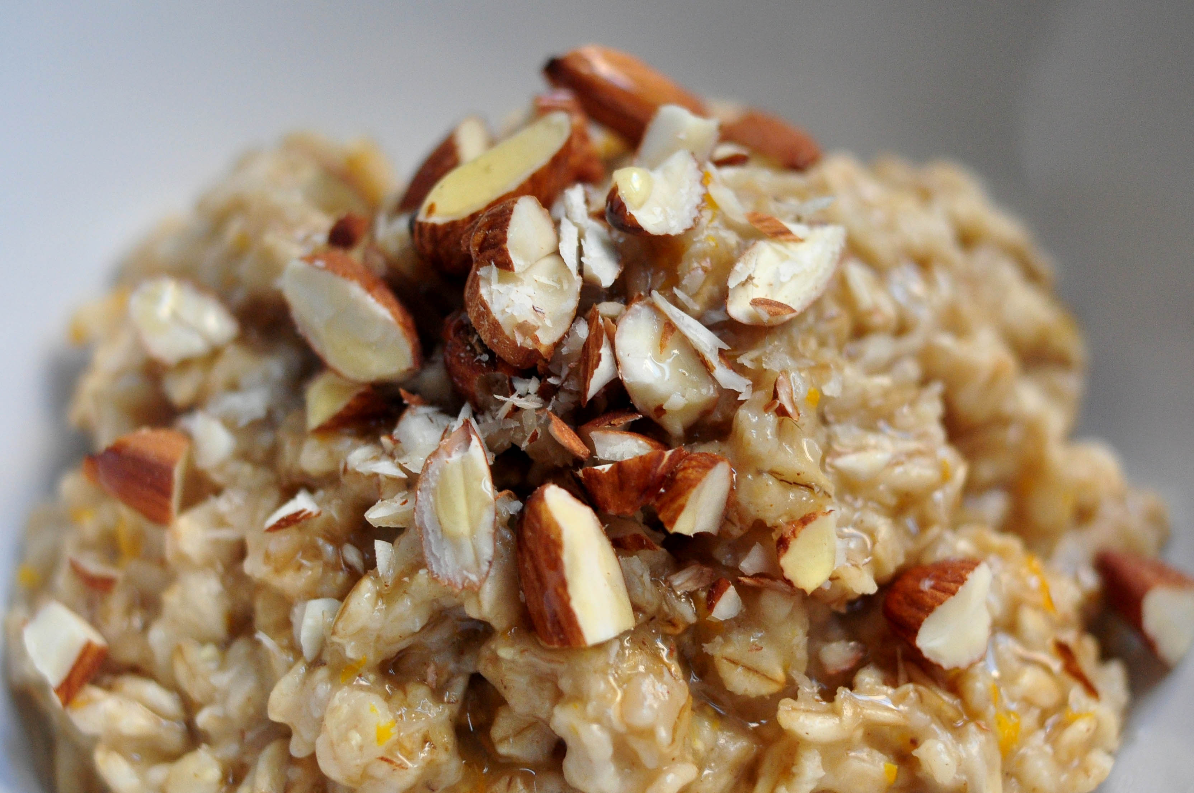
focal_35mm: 68
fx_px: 2241
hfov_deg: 29.8
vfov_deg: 20.0
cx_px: 583
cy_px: 471
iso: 800
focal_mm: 35
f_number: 4
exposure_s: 1/90
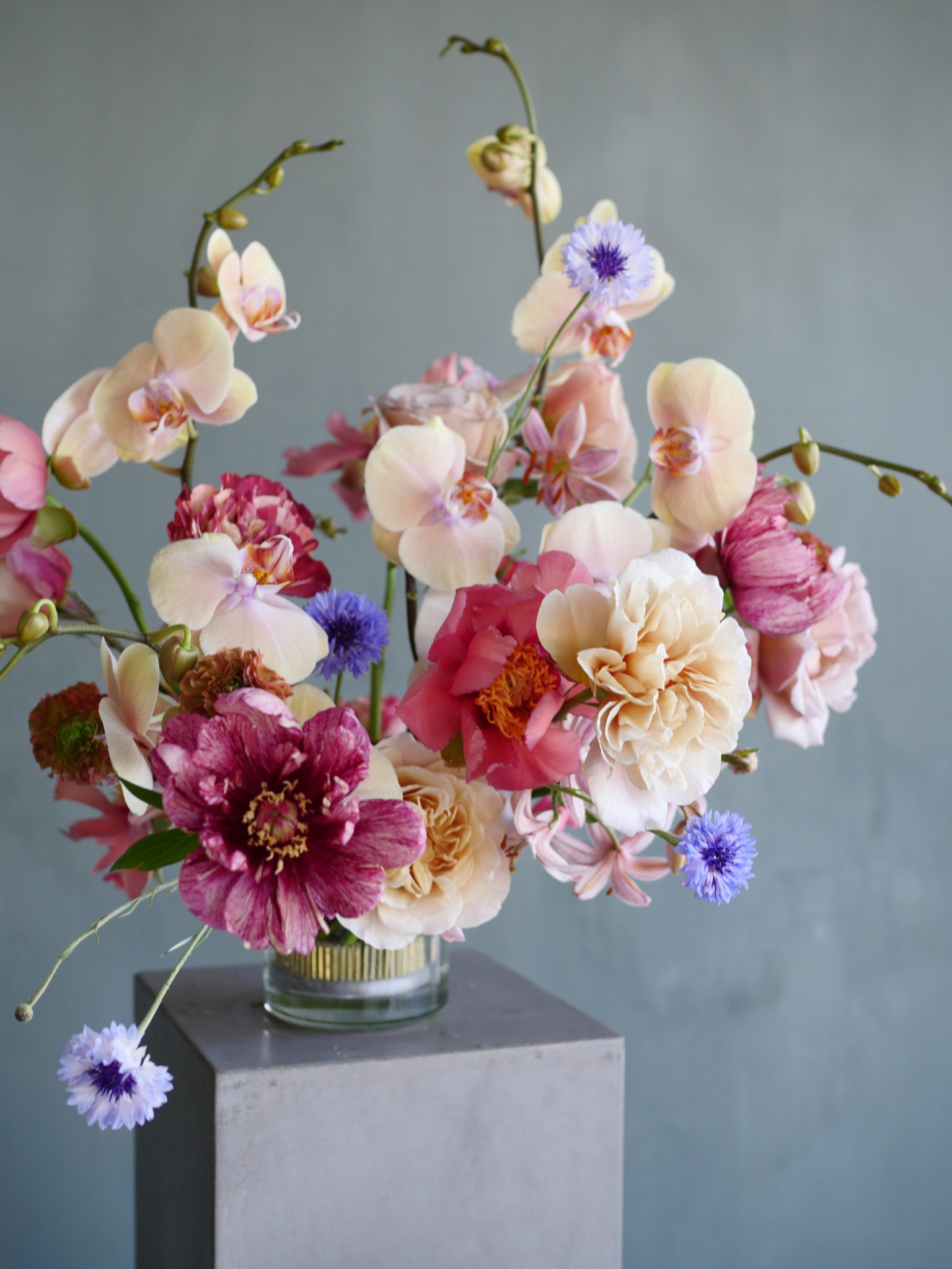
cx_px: 476
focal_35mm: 50
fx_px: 1833
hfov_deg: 29.1
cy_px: 634
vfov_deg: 38.2
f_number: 2.8
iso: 200
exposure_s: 1/80
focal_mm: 25
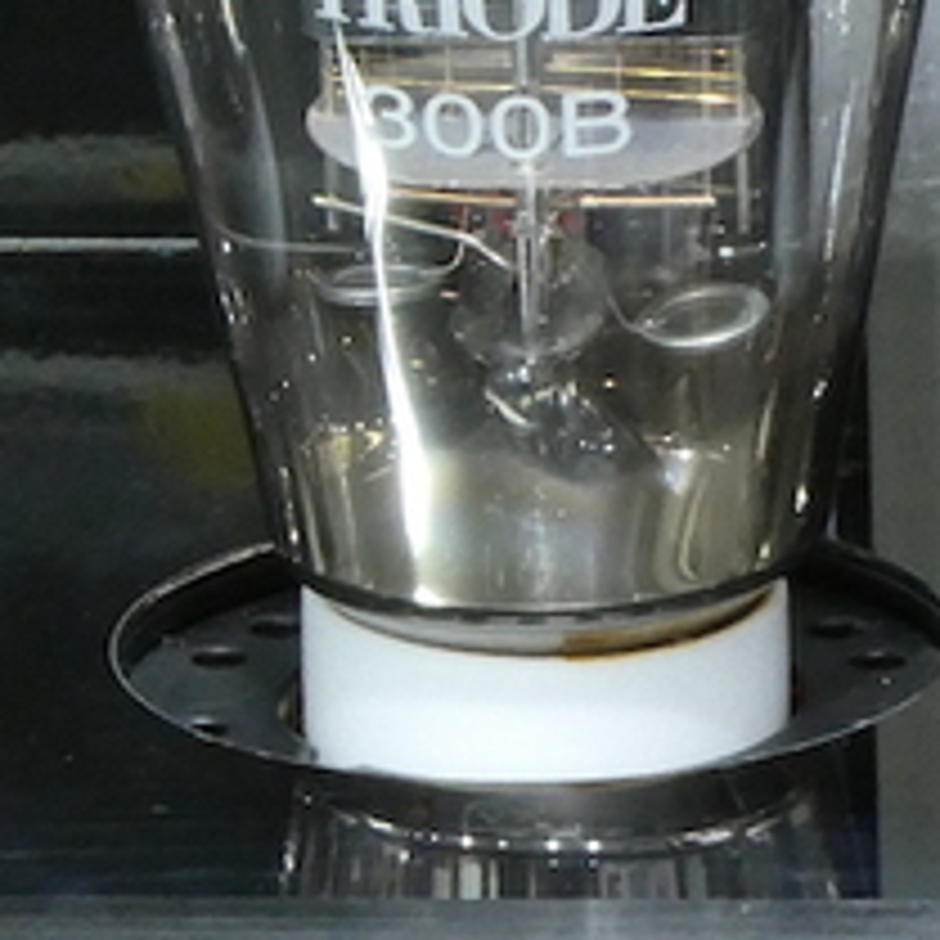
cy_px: 1403
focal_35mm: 548
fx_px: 16836
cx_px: 1291
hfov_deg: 3.2
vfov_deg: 3.2
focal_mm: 24.2
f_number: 7.1
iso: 400
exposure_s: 1/5
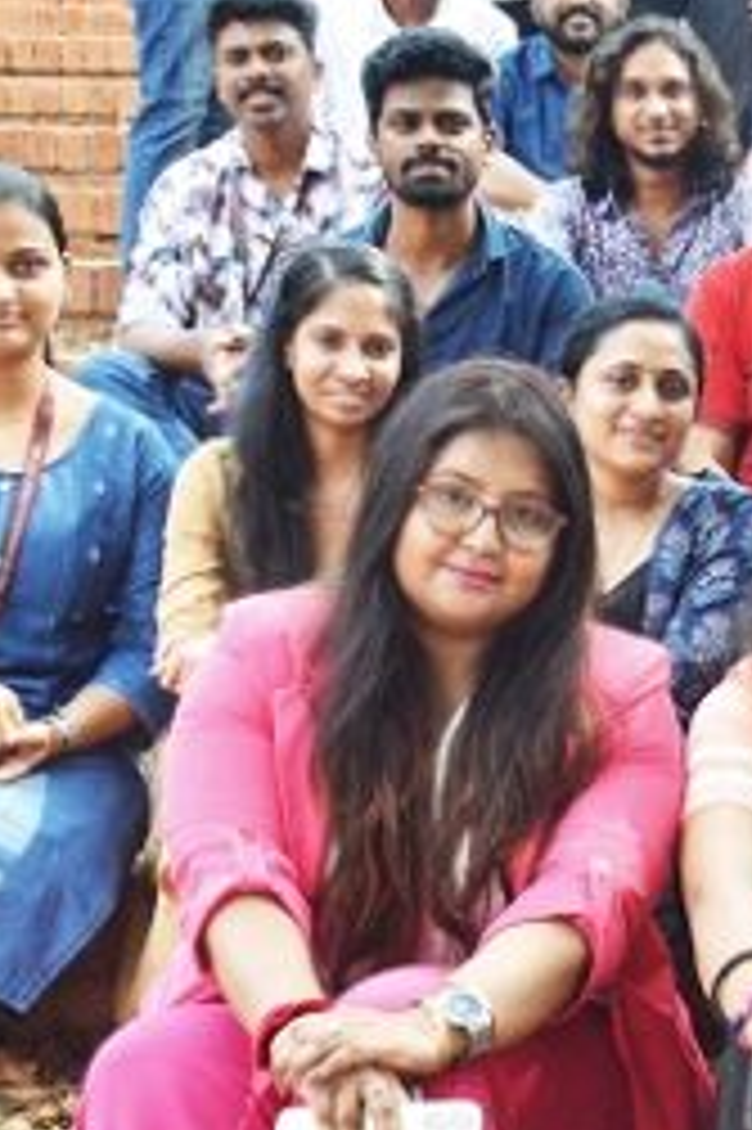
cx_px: 1355
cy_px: 527
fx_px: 3451
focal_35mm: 110
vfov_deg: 18.6
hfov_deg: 11.5
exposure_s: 1/800
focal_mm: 24
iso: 800
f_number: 7.1
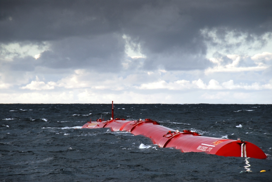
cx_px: 136
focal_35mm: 255
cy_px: 91
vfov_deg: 5.4
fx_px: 1929
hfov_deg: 8.1
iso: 200
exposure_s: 1/200
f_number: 6.7
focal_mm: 170
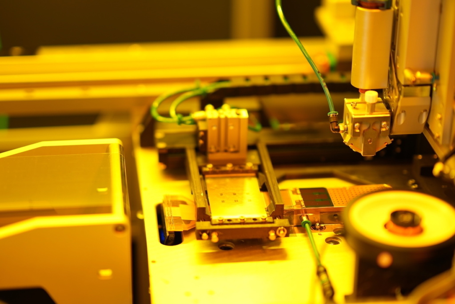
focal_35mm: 85
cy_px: 152
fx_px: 1075
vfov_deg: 16.1
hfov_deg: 23.9
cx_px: 228
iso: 100
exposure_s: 1/13
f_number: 1.4
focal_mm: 85
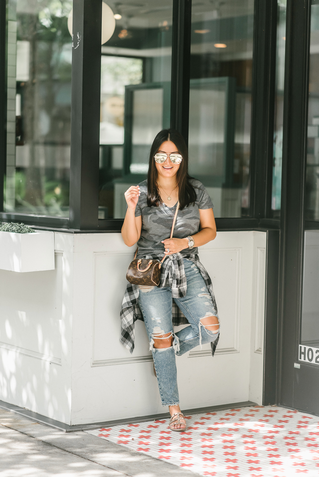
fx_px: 1128
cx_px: 160
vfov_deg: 23.9
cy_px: 238
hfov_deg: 16.1
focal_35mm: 85
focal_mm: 85
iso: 500
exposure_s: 1/2500
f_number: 2.2
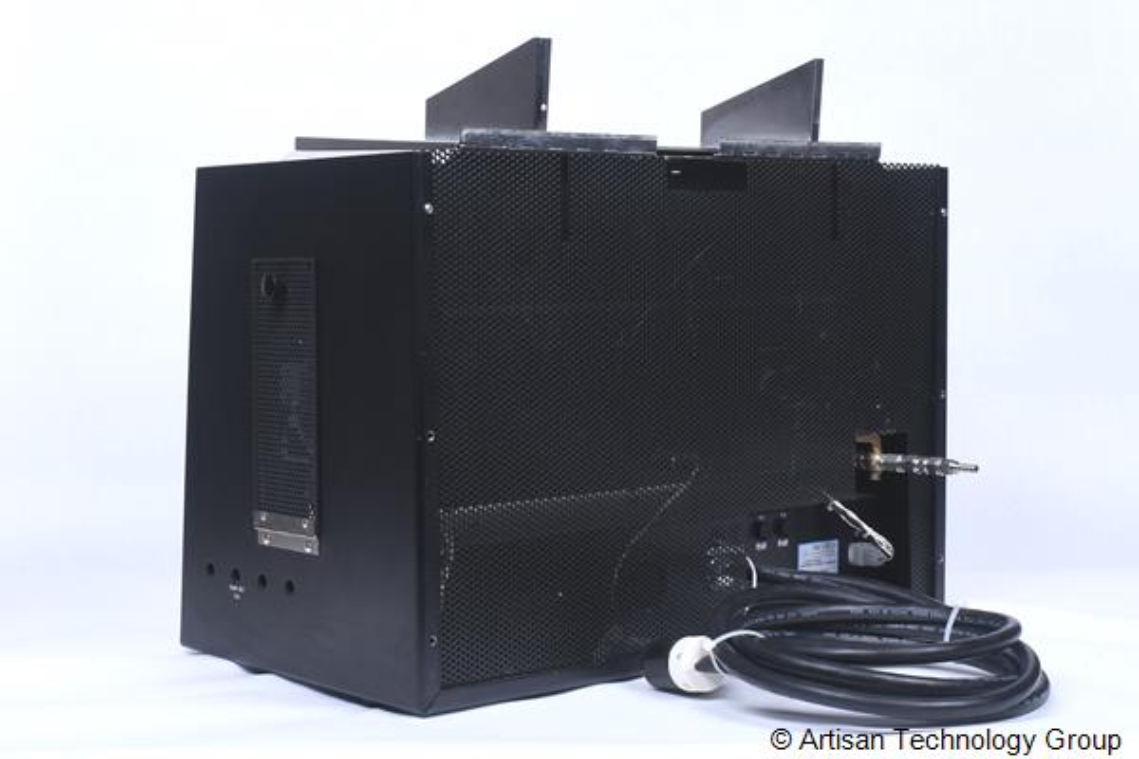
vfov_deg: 36.9
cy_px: 380
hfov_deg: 53.1
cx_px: 570
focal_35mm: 36
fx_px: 1139
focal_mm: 24
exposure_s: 1/200
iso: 200
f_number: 14
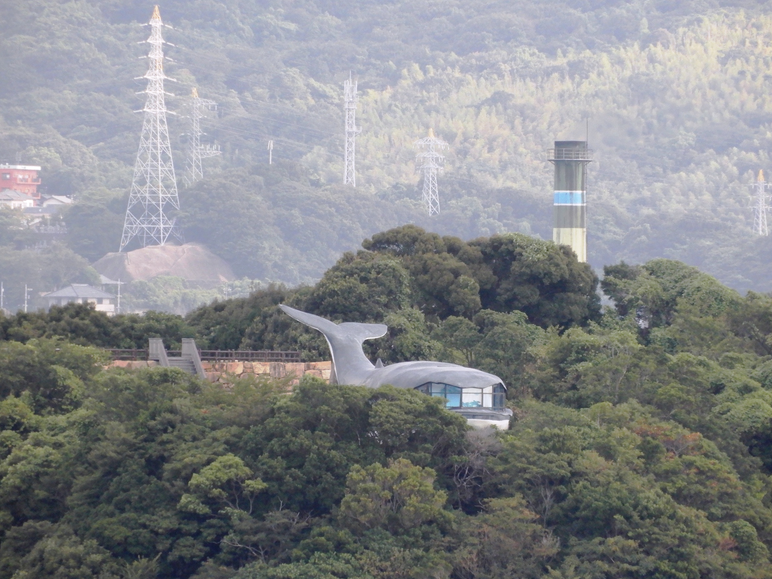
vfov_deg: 1.7
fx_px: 19044
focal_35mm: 854
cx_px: 392
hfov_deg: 2.3
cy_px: 292
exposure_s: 1/250
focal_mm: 151
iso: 400
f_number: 6.9
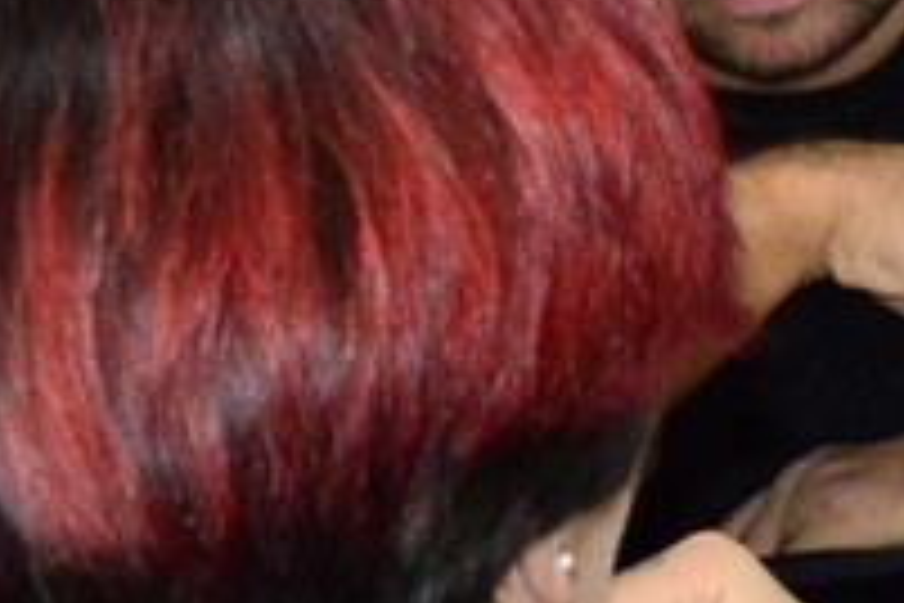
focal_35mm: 239
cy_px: -452
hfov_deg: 8.2
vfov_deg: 5.7
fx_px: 6006
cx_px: 1848
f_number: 5
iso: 1250
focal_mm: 25
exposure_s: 1/125
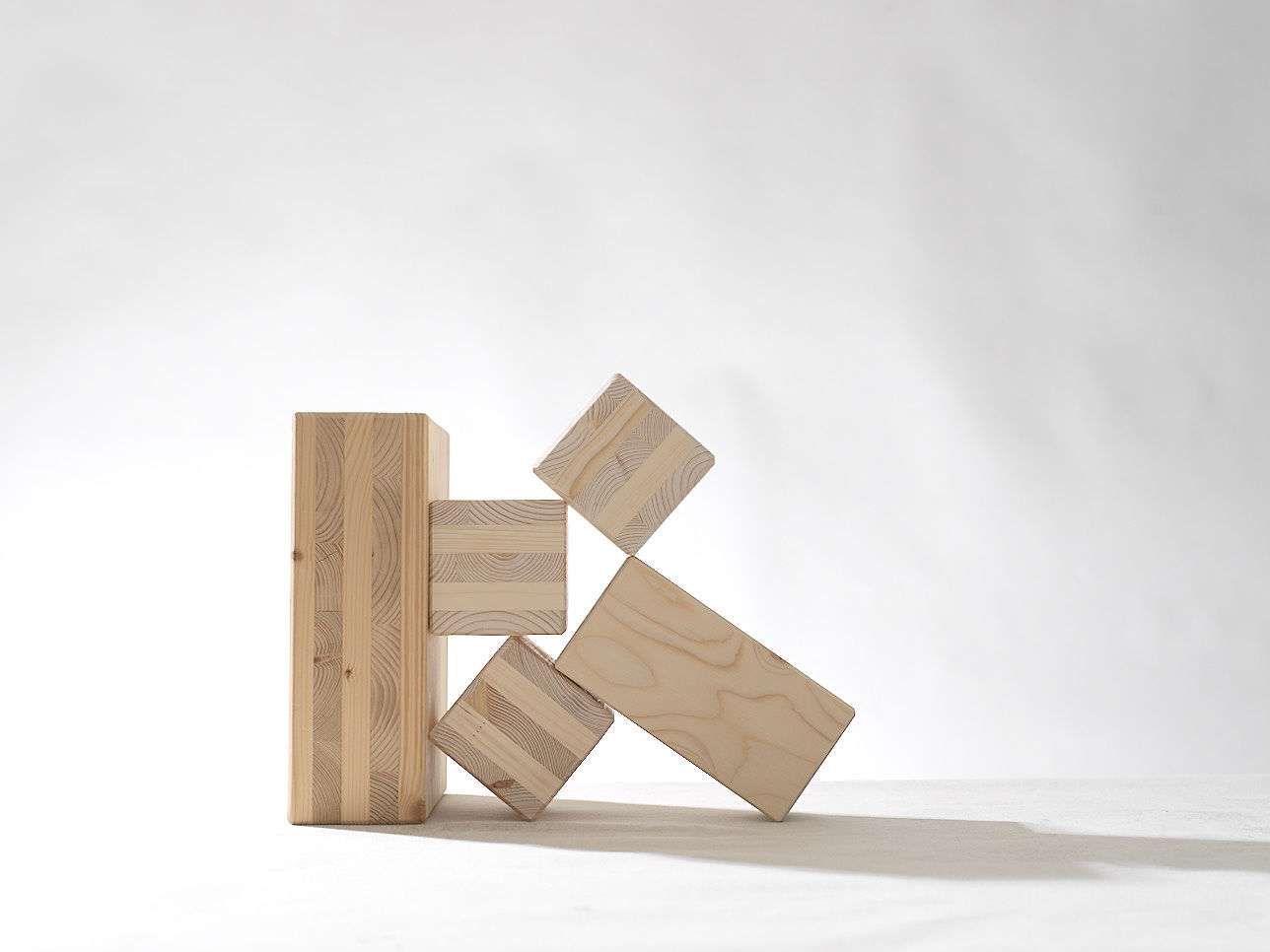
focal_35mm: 51
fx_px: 1871
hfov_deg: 37.5
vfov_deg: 28.6
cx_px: 635
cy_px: 476
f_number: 7.1
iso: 200
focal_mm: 80
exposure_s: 1/90
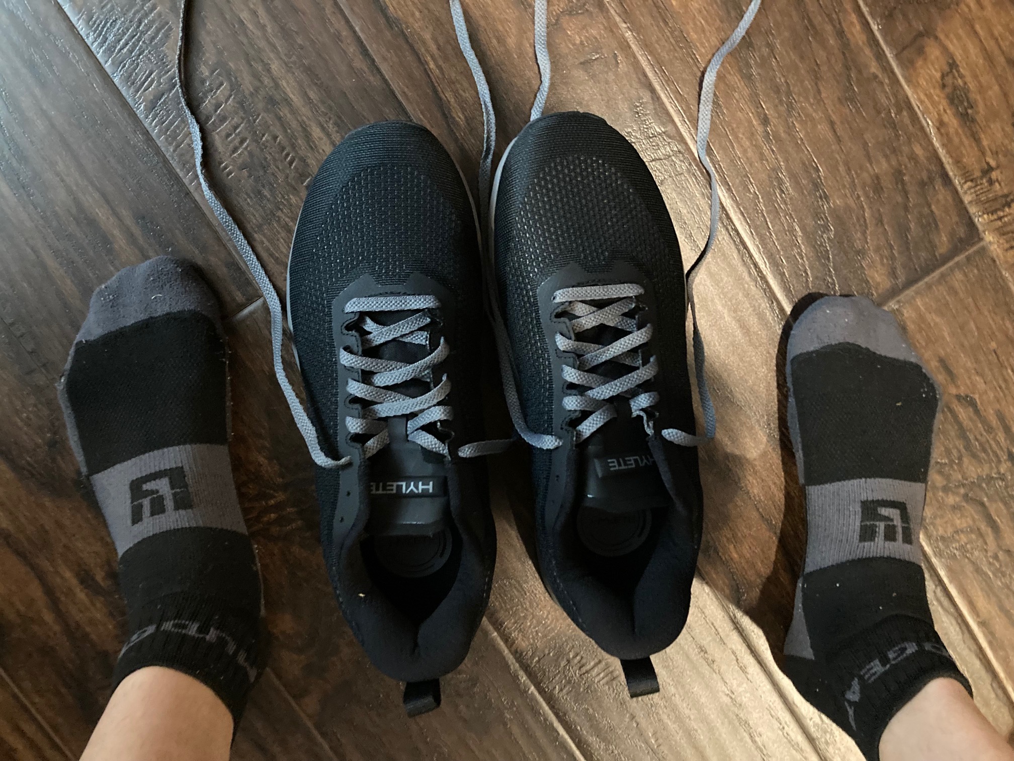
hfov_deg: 63.4
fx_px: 820
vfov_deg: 49.7
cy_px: 380
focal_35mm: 28
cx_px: 507
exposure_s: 1/15
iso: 640
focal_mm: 3.99
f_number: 1.8
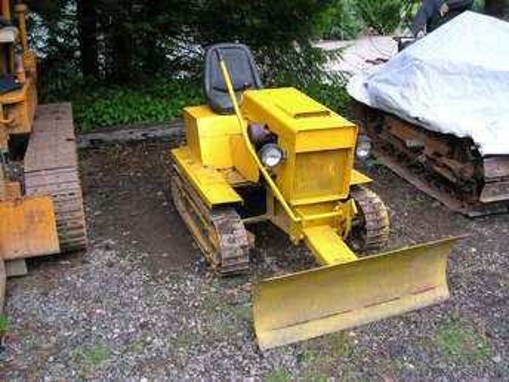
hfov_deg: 50.1
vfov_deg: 38.7
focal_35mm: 37
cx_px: 254
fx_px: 544
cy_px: 191
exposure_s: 1/85
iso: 100
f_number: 2.7
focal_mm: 5.6
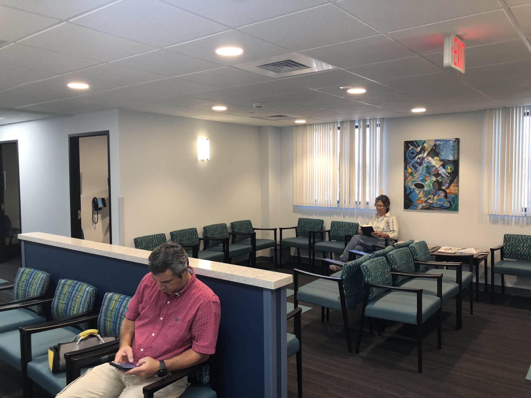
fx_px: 430
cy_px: 199
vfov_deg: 49.7
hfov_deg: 63.4
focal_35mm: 28
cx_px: 266
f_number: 1.8
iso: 40
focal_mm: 3.99
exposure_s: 1/30
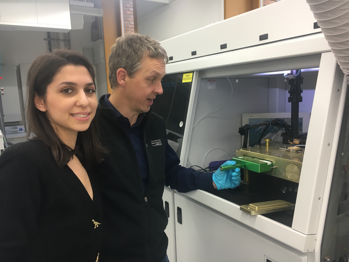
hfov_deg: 61.7
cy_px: 131
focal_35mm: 29
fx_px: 292
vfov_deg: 48.2
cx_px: 174
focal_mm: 4.15
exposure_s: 1/33
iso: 64
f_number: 2.2
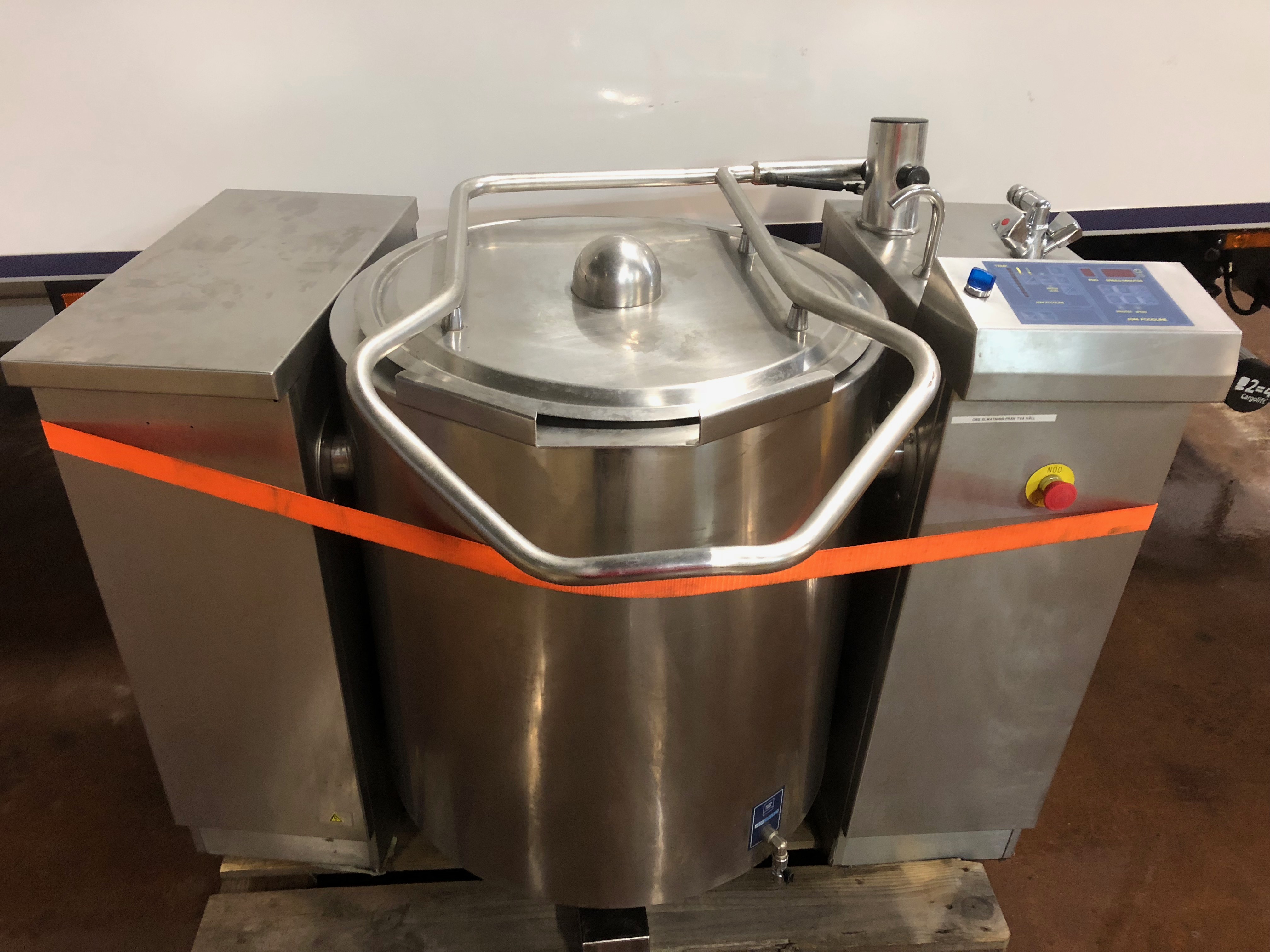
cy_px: 476
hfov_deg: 63.4
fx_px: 1027
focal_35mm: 28
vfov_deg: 49.7
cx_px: 635
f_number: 1.8
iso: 100
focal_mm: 3.99
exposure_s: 1/11
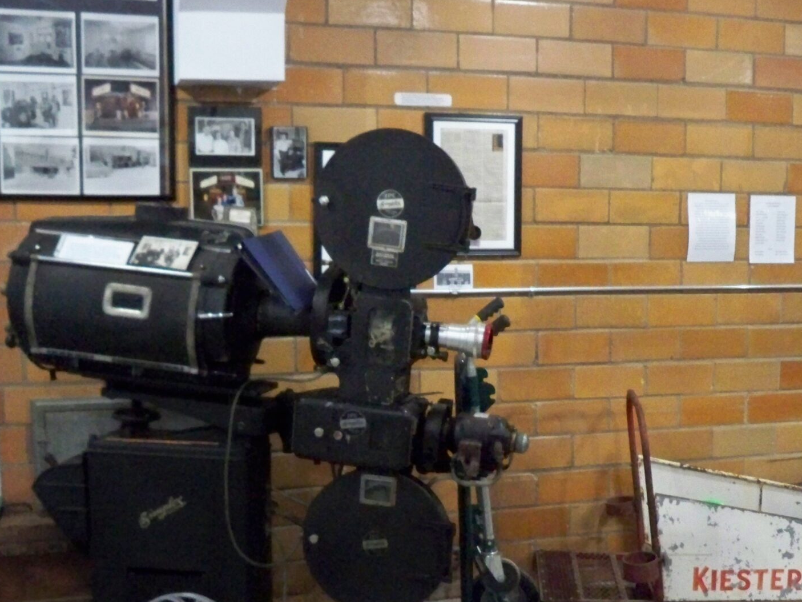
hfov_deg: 37.0
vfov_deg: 28.3
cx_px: 542
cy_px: 423
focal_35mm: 51
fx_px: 1182
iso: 1250
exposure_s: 1/30
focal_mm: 6.3
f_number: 3.1
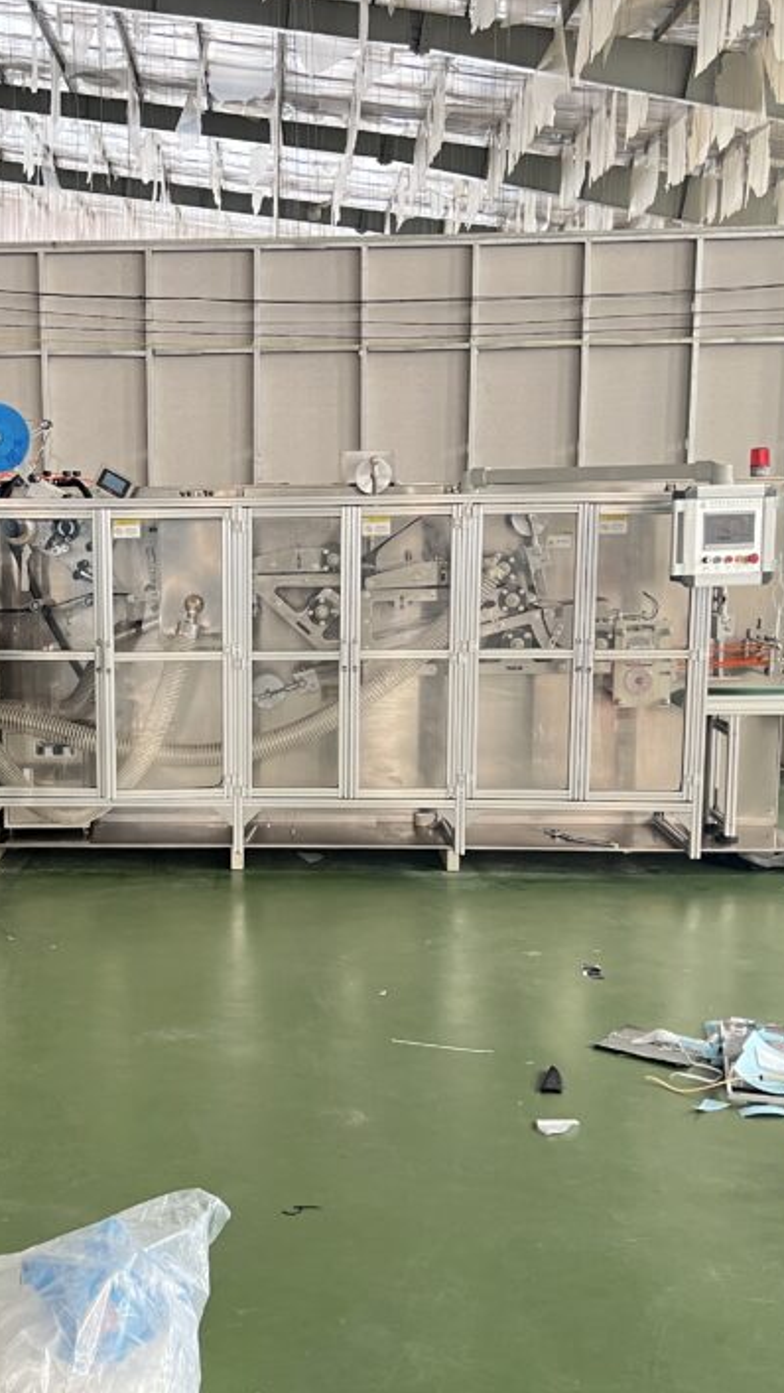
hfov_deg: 28.5
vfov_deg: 49.4
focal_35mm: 41
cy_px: 733
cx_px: 179
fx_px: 1514
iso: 250
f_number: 1.5
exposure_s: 1/60
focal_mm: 5.7
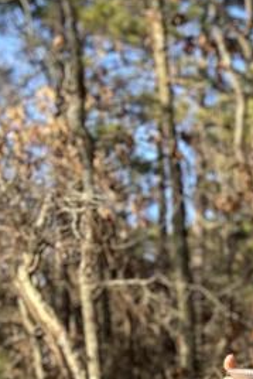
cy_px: 507
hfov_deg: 12.9
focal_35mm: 94
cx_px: 490
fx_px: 990
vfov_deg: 19.7
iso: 32
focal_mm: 4.25
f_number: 1.8
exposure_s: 1/613
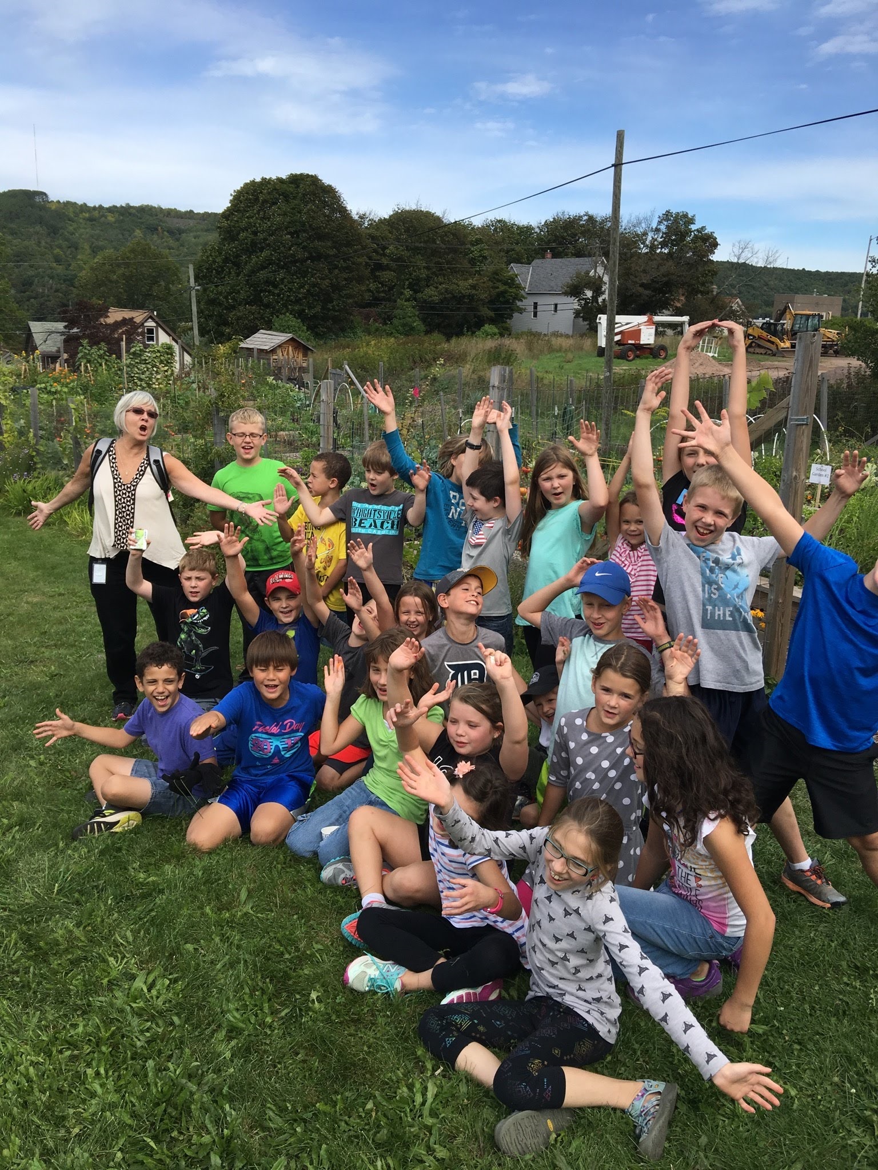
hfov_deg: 48.2
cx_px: 439
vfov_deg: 61.7
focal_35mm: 29
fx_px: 981
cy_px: 585
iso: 25
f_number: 2.2
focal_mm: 4.15
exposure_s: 1/1083
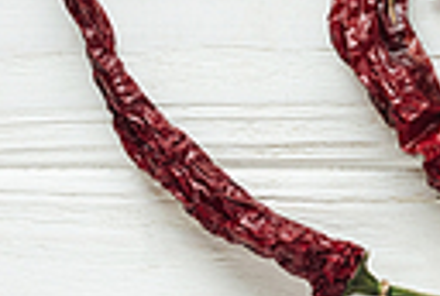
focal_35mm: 195
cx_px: 608
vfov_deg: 7.1
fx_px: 2389
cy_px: 282
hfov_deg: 10.3
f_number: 7.1
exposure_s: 1/10
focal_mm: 50
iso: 400
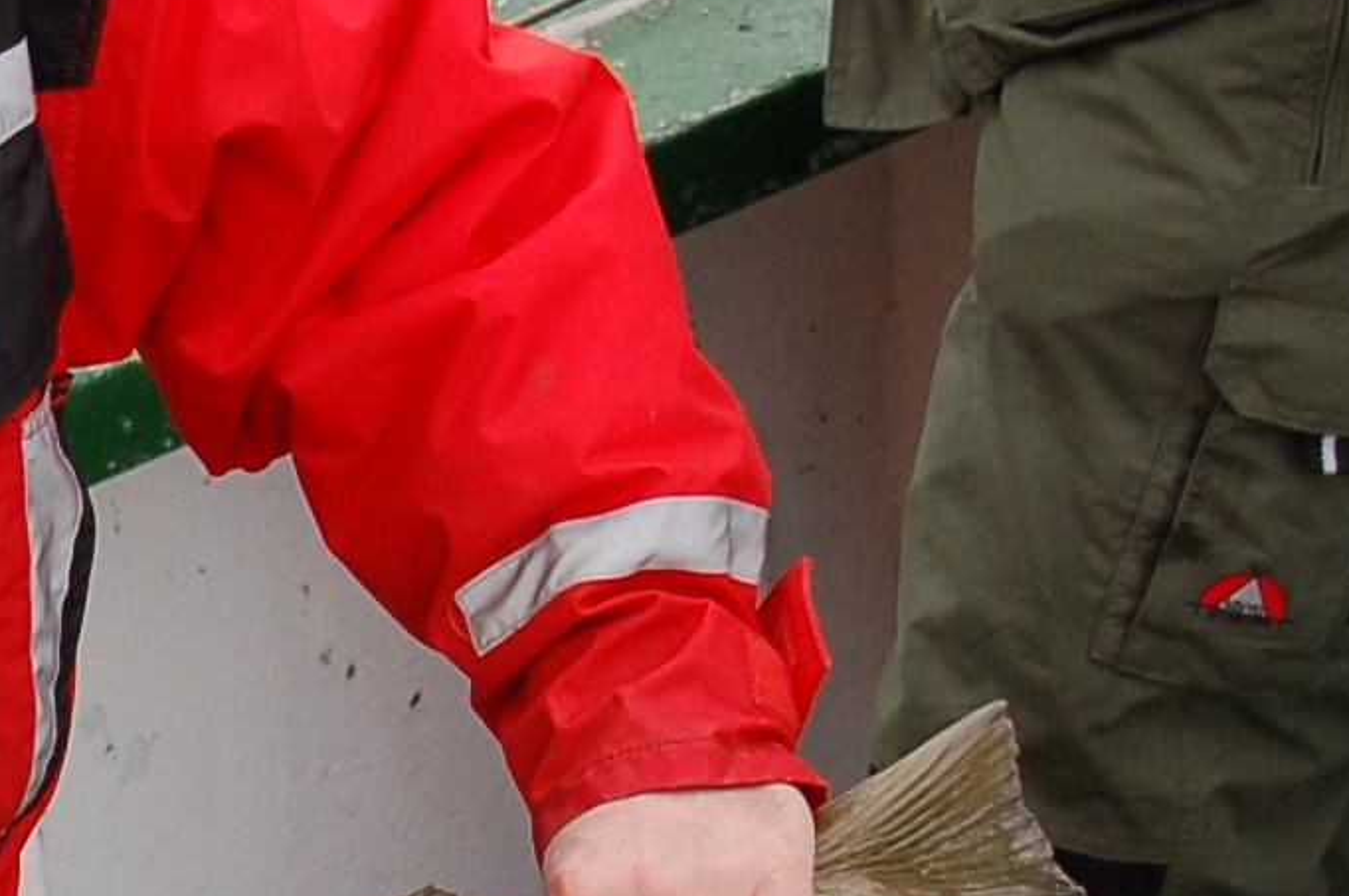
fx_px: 8421
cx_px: -305
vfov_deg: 6.1
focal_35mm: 225
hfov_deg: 9.0
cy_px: 712
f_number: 5.6
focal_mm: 34
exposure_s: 1/125
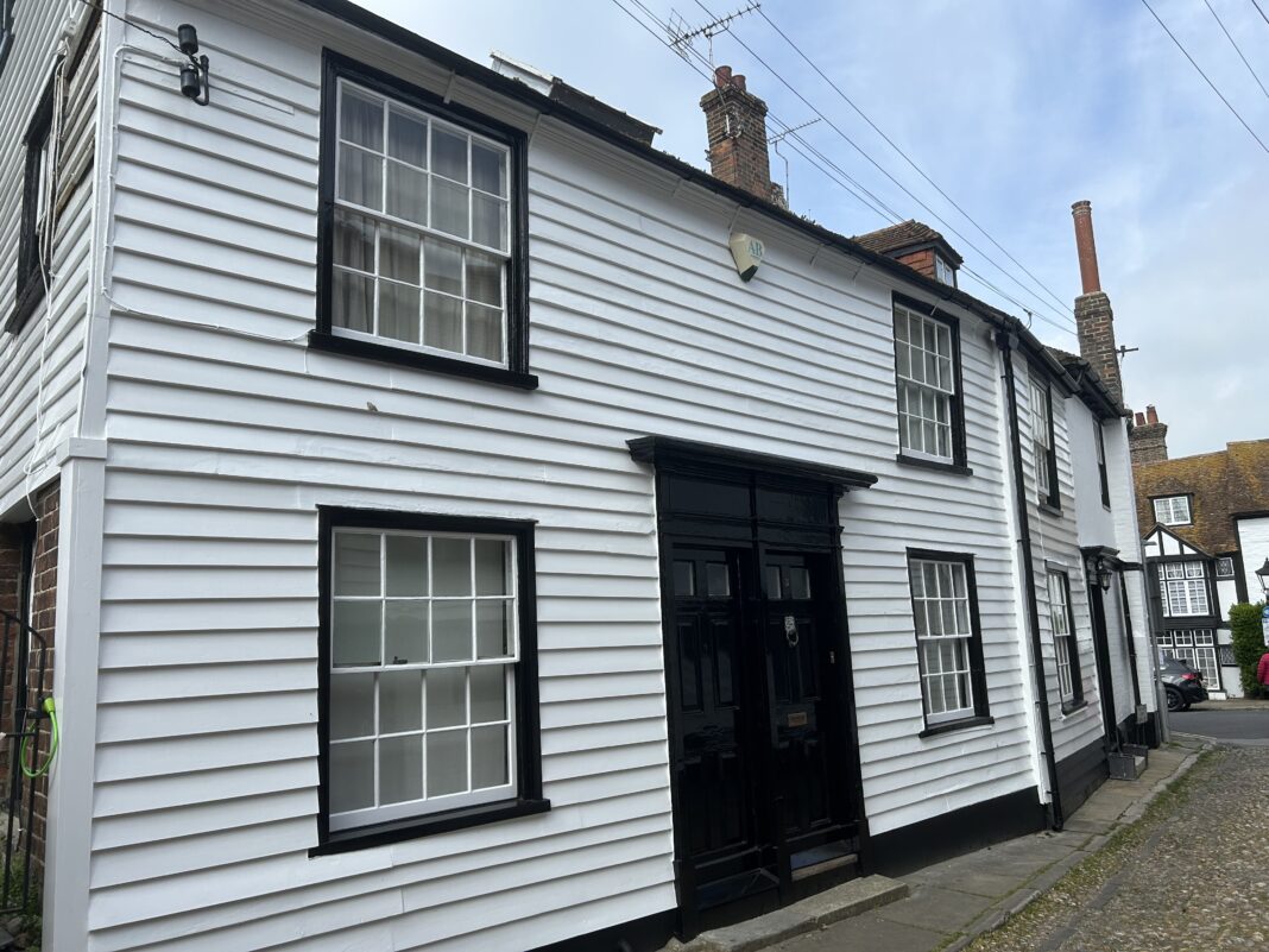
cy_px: 476
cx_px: 634
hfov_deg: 67.3
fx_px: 953
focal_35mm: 26
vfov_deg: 53.1
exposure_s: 1/3831
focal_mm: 5.7
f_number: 1.5
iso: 50
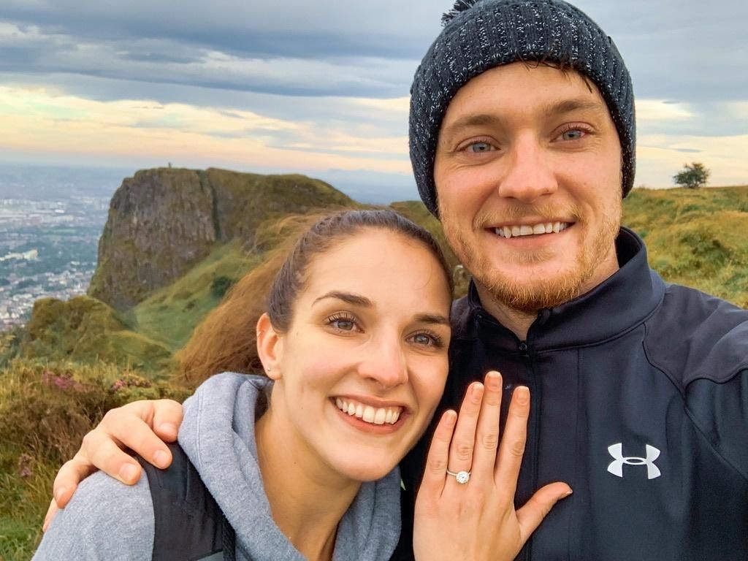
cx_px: 374
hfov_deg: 56.8
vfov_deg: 44.2
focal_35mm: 32
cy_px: 280
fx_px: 691
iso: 64
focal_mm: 2.87
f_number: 2.2
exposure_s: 1/120
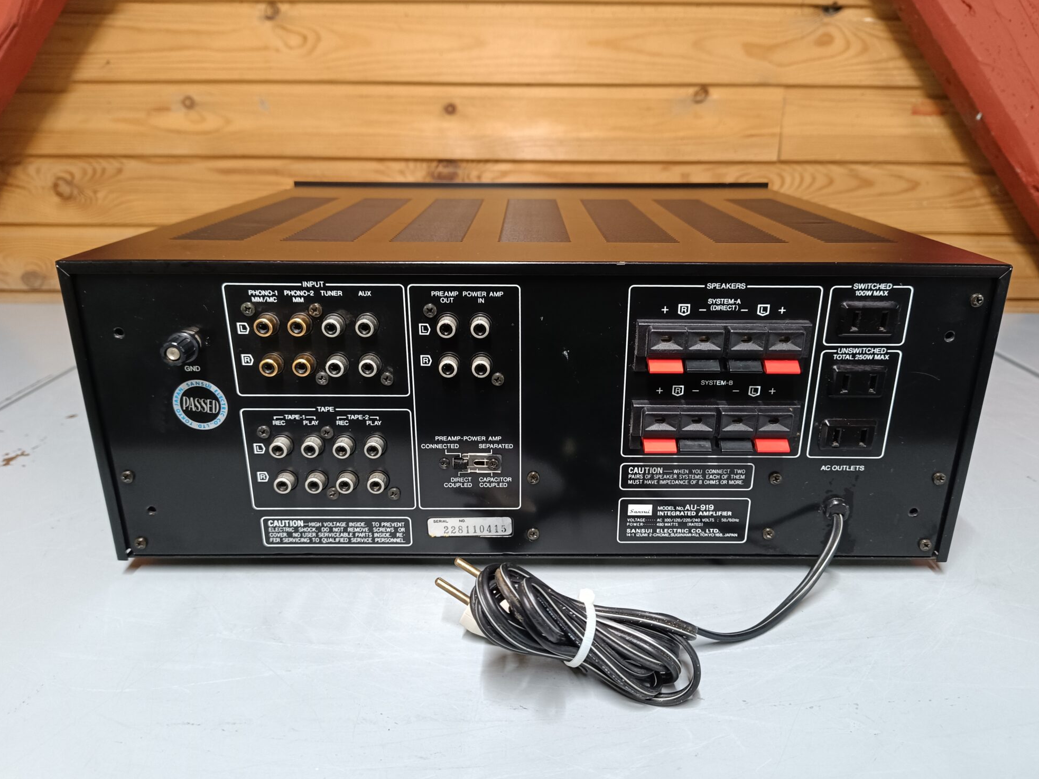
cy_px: 394
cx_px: 535
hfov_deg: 69.4
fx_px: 750
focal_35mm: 25
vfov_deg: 54.9
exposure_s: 1/25
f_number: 1.88
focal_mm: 5.59
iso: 1011
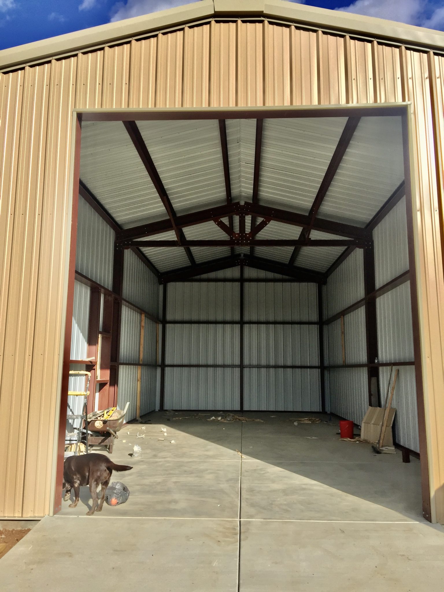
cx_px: 222
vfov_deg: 61.7
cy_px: 296
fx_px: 496
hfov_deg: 48.2
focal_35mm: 29
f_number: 2.2
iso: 32
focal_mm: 4.15
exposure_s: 1/1980
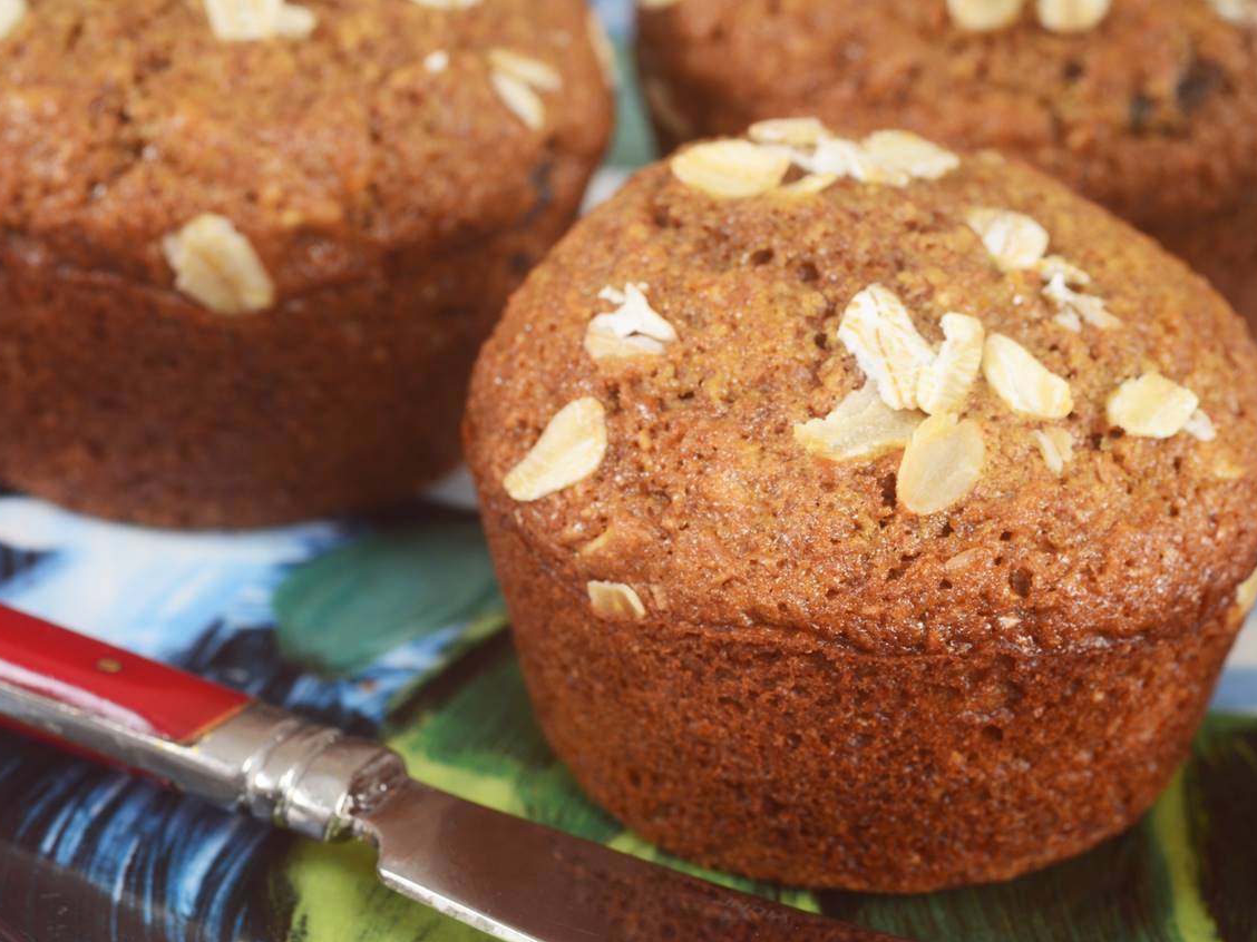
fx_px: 6229
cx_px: 680
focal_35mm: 172
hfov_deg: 11.5
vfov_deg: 8.7
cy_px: 471
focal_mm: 105
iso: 100
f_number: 8
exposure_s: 1/100
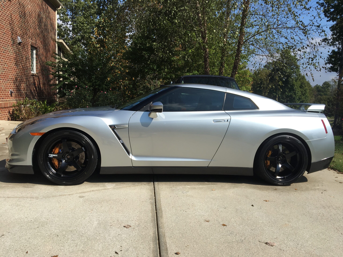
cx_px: 172
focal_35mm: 29
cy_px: 128
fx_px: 287
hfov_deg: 61.7
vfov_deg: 48.2
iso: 25
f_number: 2.2
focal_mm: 4.15
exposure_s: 1/1832
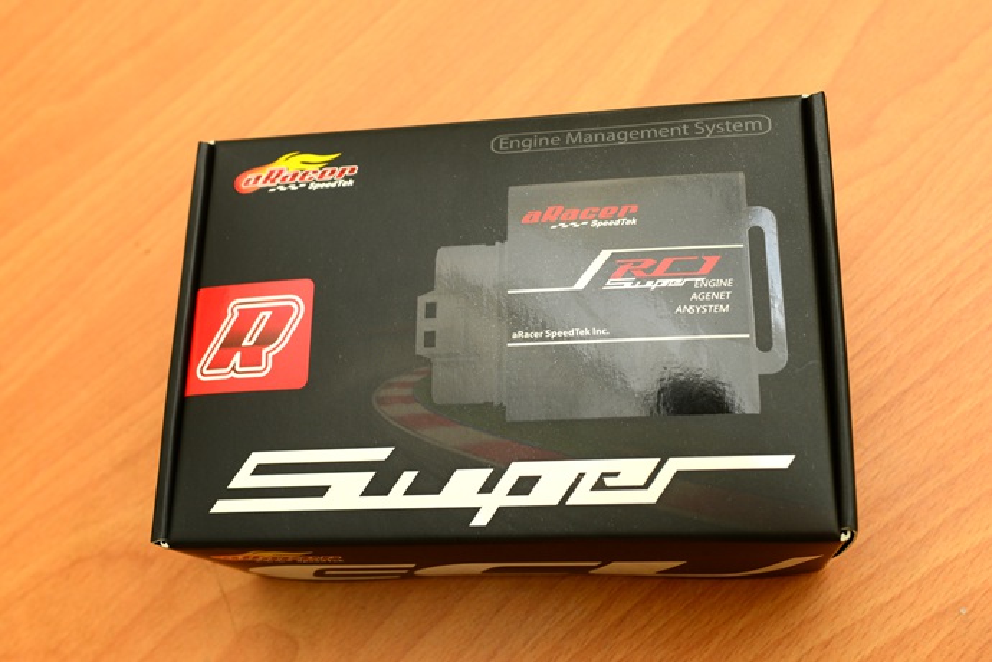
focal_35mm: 28
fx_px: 771
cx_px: 496
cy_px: 331
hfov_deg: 65.5
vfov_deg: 46.4
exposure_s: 1/60
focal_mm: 28
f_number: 7.1
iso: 200
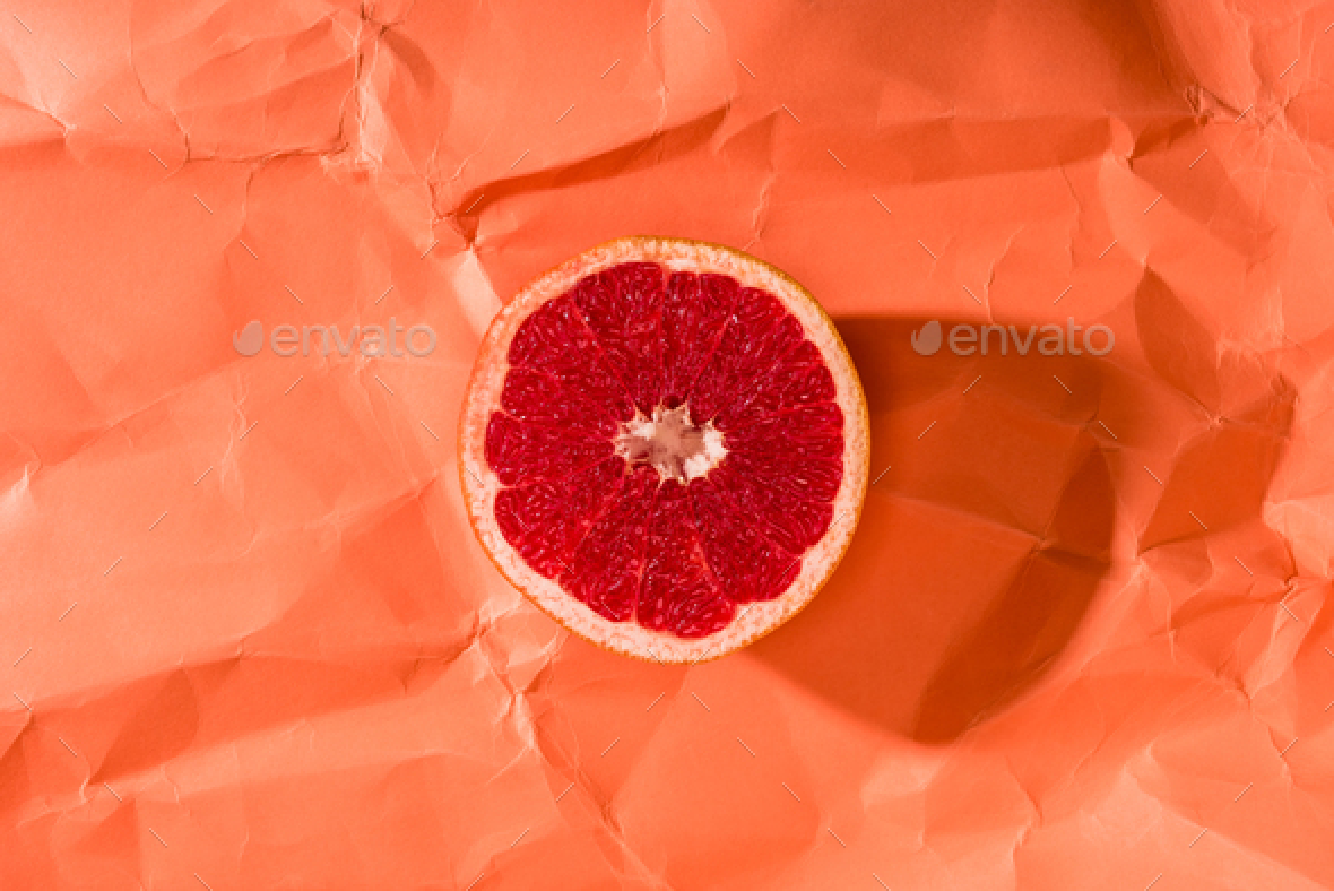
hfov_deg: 28.8
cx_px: 667
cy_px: 446
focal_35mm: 70
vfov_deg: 19.5
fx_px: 2595
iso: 100
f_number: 10
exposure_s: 1/200
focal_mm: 70
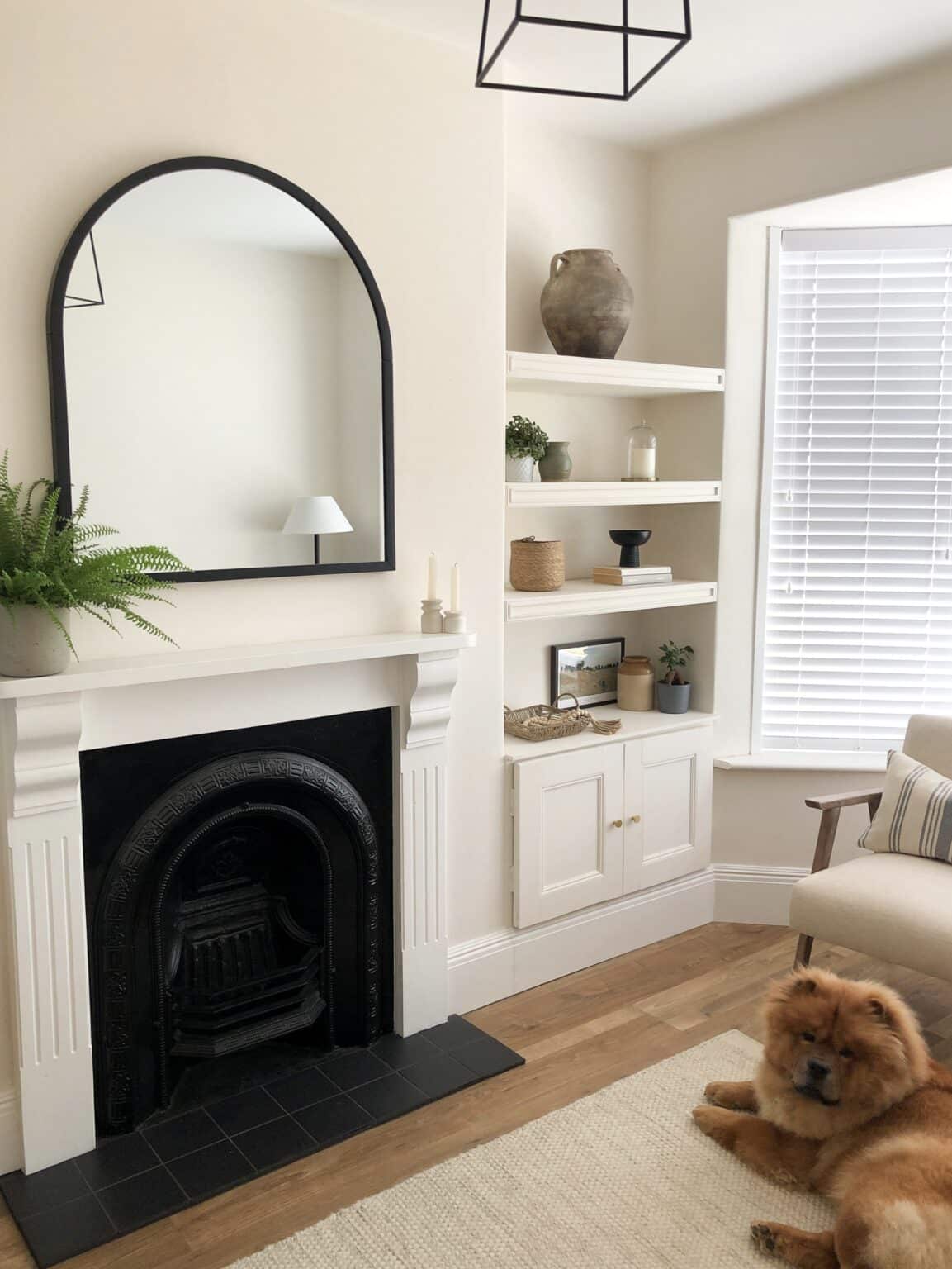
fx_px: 1026
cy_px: 634
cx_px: 476
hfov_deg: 49.8
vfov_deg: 63.4
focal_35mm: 28
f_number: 1.8
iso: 25
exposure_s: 1/30
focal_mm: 4
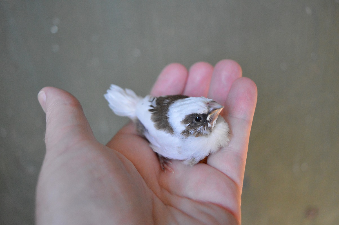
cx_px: 170
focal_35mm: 38
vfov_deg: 35.4
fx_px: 353
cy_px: 112
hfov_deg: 51.3
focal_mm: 25
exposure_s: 1/250
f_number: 4
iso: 3200
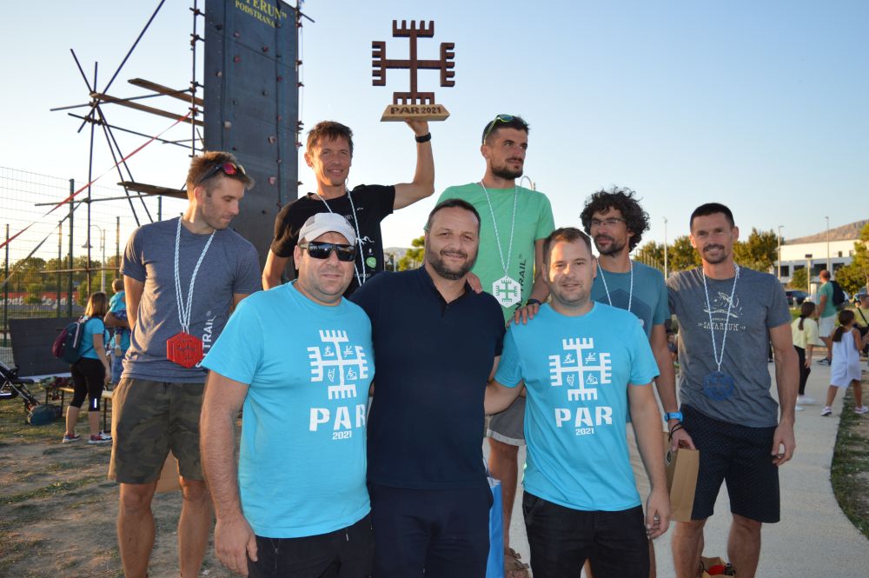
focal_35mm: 27
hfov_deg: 67.4
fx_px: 651
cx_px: 434
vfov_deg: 47.9
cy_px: 289
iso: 100
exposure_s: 1/160
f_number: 4
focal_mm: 18
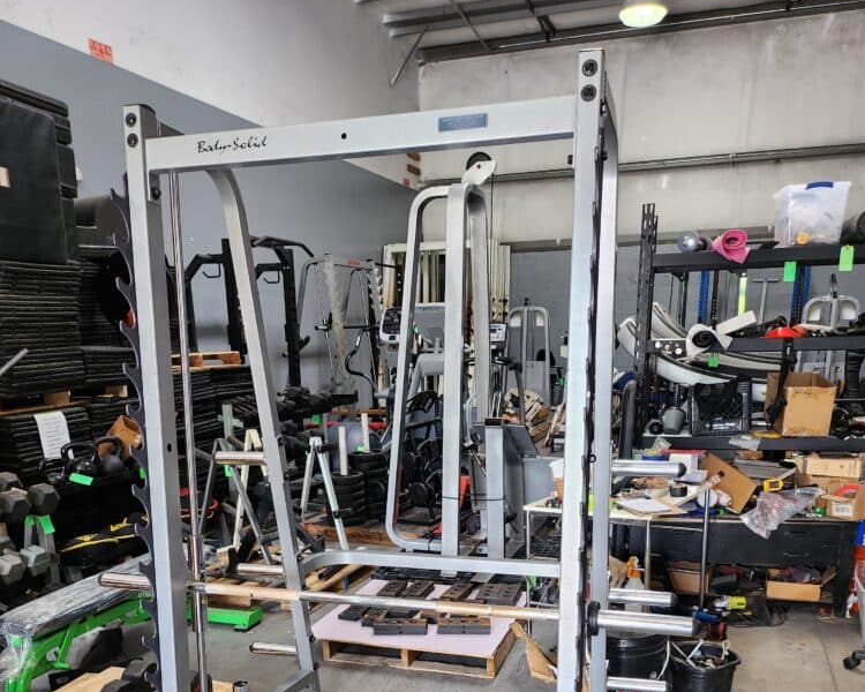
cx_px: 424
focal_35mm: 32
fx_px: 819
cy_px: 578
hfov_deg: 55.7
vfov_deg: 43.1
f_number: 1.8
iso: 250
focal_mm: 5
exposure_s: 1/120
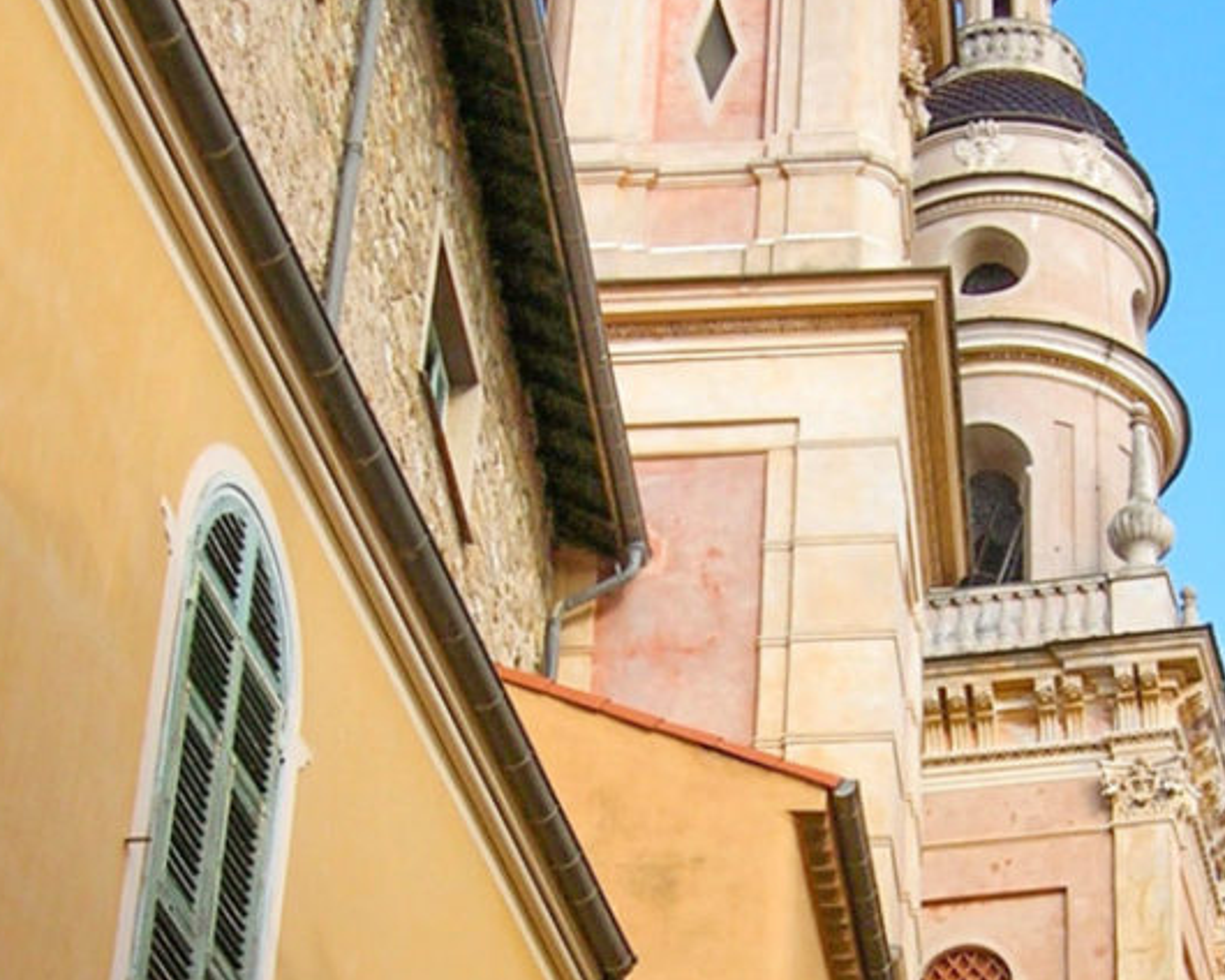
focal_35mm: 96
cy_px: 802
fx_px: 3481
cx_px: 944
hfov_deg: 19.8
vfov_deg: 15.9
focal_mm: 5.7
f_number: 4.9
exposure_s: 1/215
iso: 50
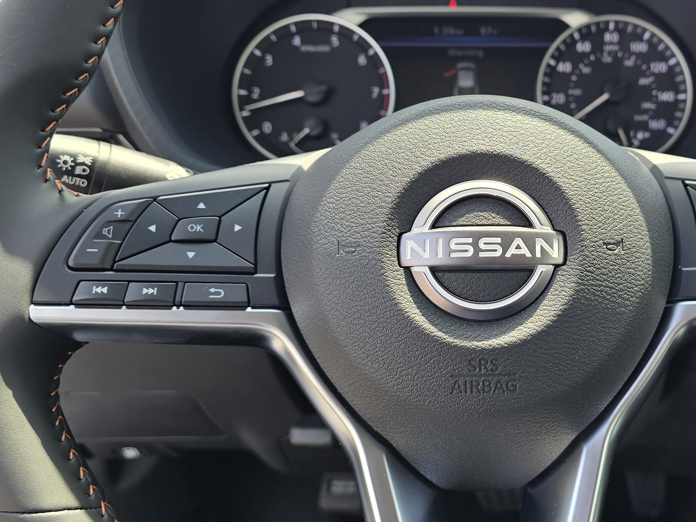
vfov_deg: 35.9
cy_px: 231
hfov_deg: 45.4
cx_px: 508
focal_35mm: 40
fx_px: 804
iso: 16
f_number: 1.7
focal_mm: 6.3
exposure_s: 1/180
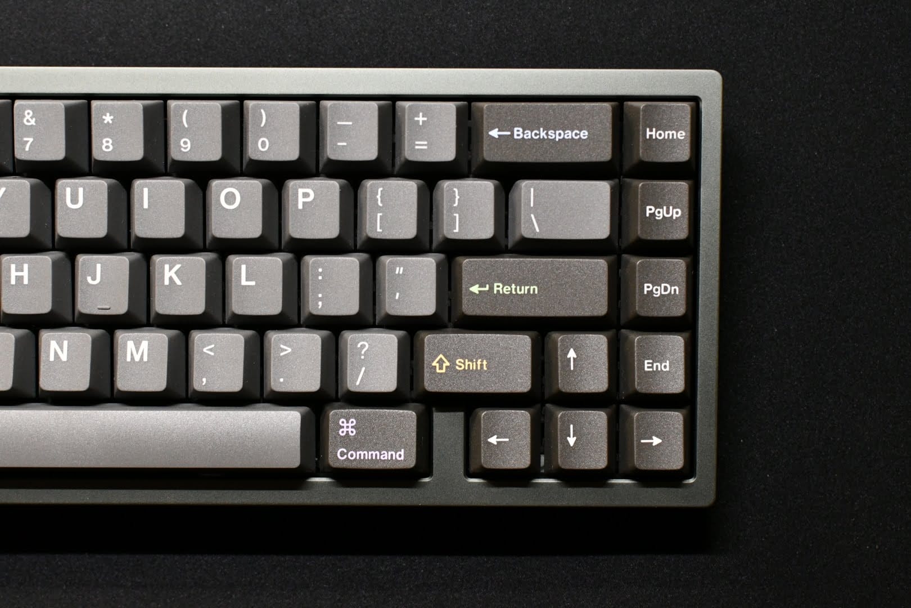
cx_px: 456
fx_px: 1316
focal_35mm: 52
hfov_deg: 38.2
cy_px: 304
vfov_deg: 26.0
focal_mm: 35
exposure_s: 1/80
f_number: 5
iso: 2000
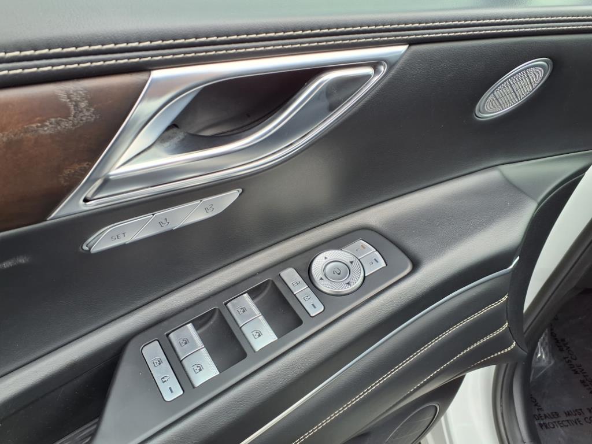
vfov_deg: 51.4
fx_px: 462
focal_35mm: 27
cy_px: 222
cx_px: 296
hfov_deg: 65.3
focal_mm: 3.58
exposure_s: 1/238
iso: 40
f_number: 1.9
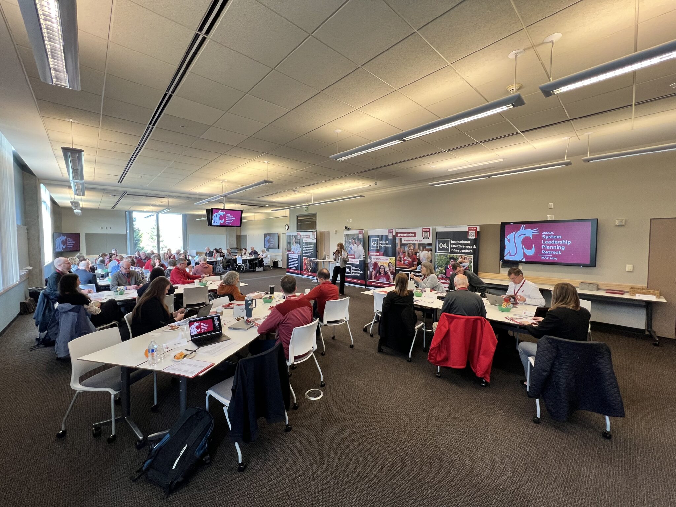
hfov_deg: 106.2
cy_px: 254
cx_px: 338
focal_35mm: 13
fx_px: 254
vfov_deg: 89.9
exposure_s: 1/120
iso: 200
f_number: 1.8
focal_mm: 1.57
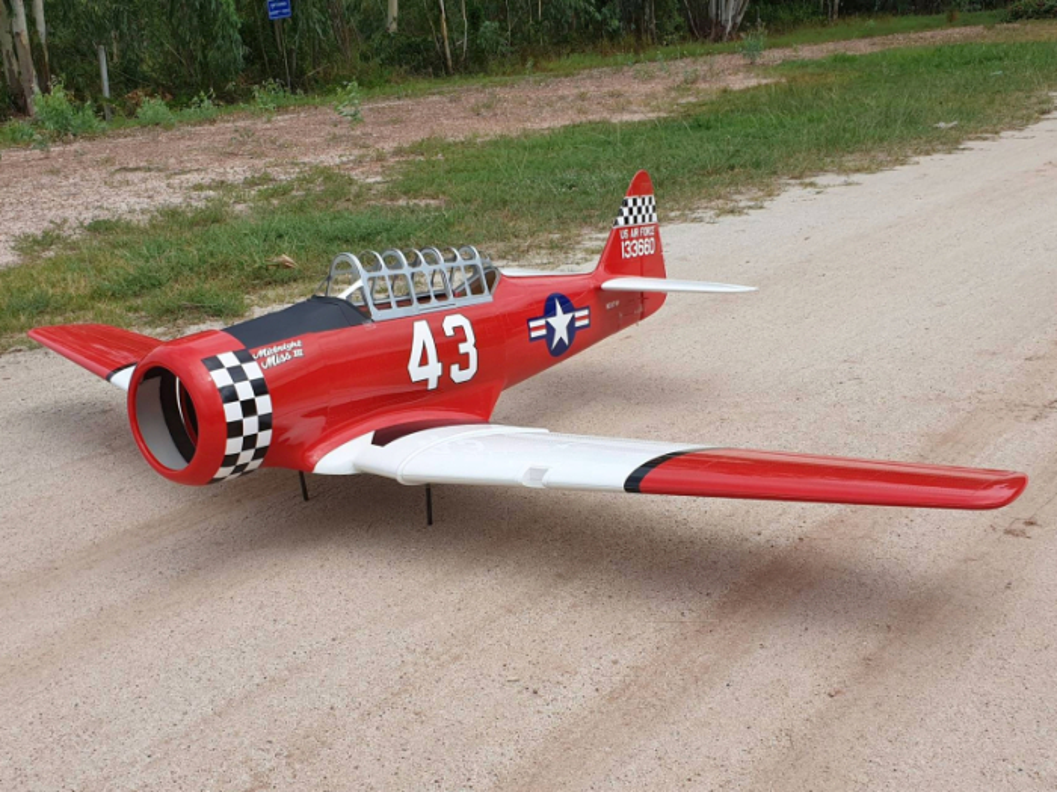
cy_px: 396
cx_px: 528
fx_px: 793
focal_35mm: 26
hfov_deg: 67.3
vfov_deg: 53.0
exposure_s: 1/1818
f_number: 2.4
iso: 50
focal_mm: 4.3
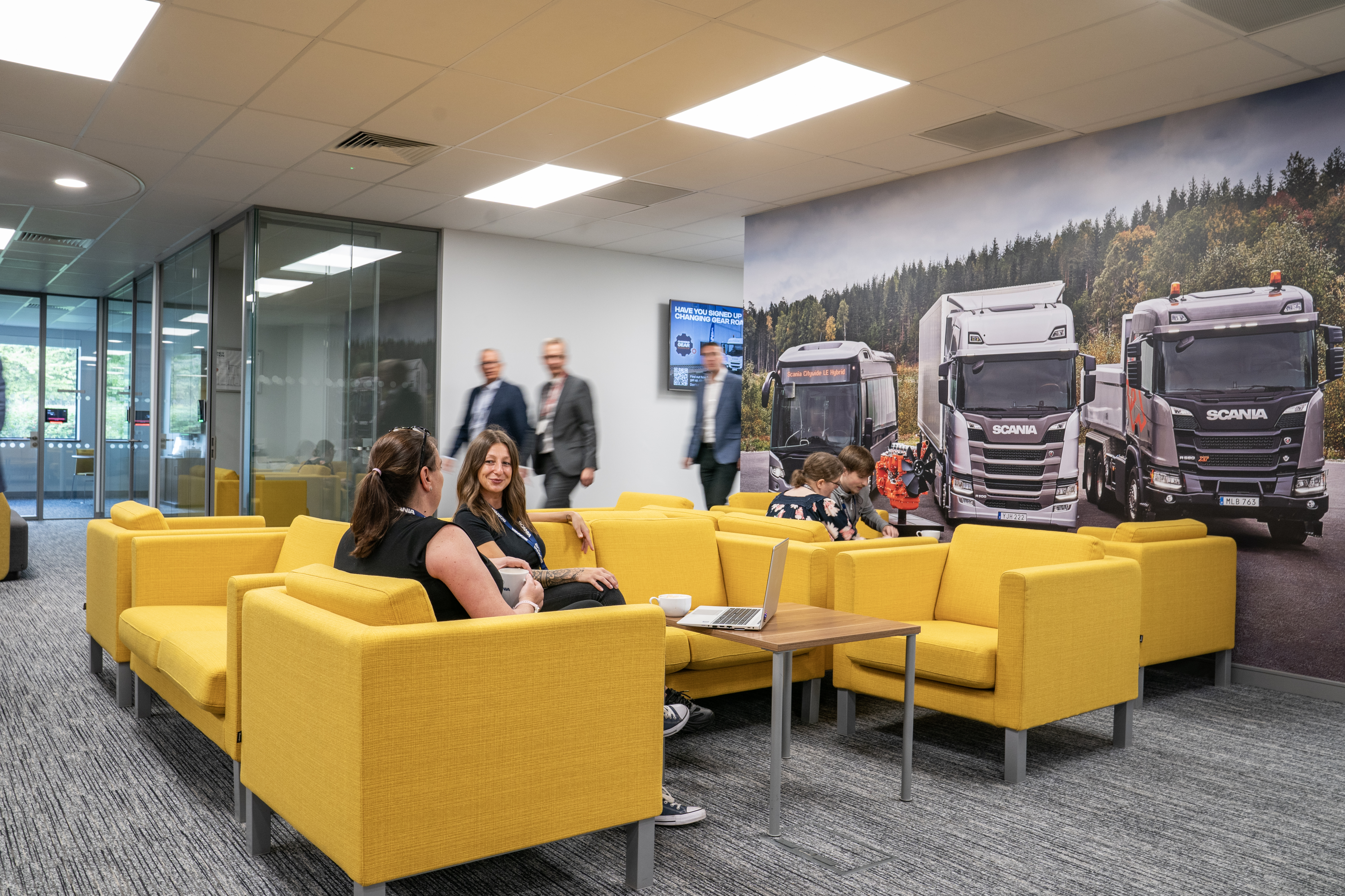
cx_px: 672
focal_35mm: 29
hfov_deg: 63.7
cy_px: 448
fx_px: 1083
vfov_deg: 45.0
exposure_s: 1/13
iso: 800
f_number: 8
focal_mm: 29
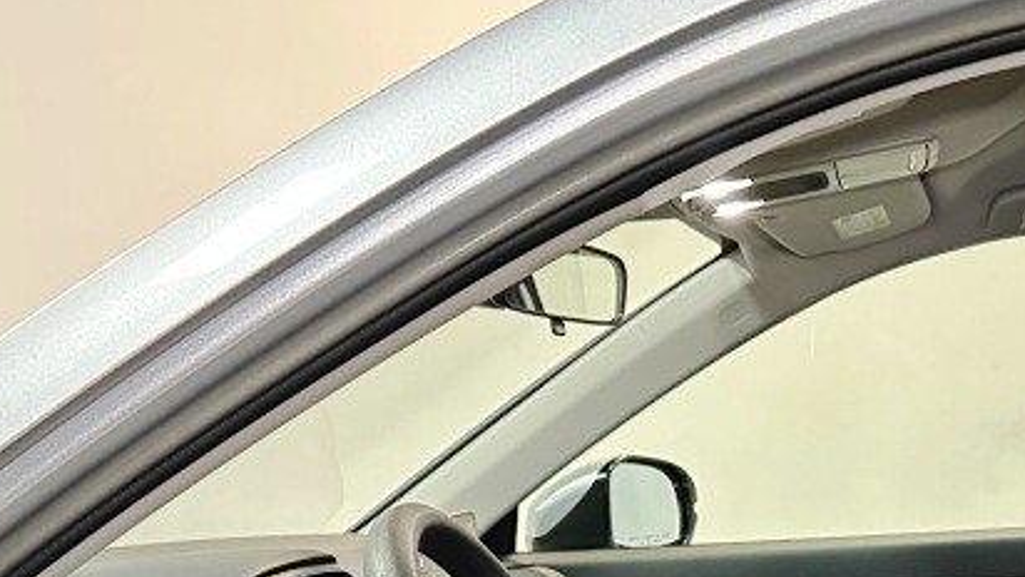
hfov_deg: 31.4
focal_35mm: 65
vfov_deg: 16.6
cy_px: 903
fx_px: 1767
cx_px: 836
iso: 800
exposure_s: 1/60
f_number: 1.78
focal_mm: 6.86
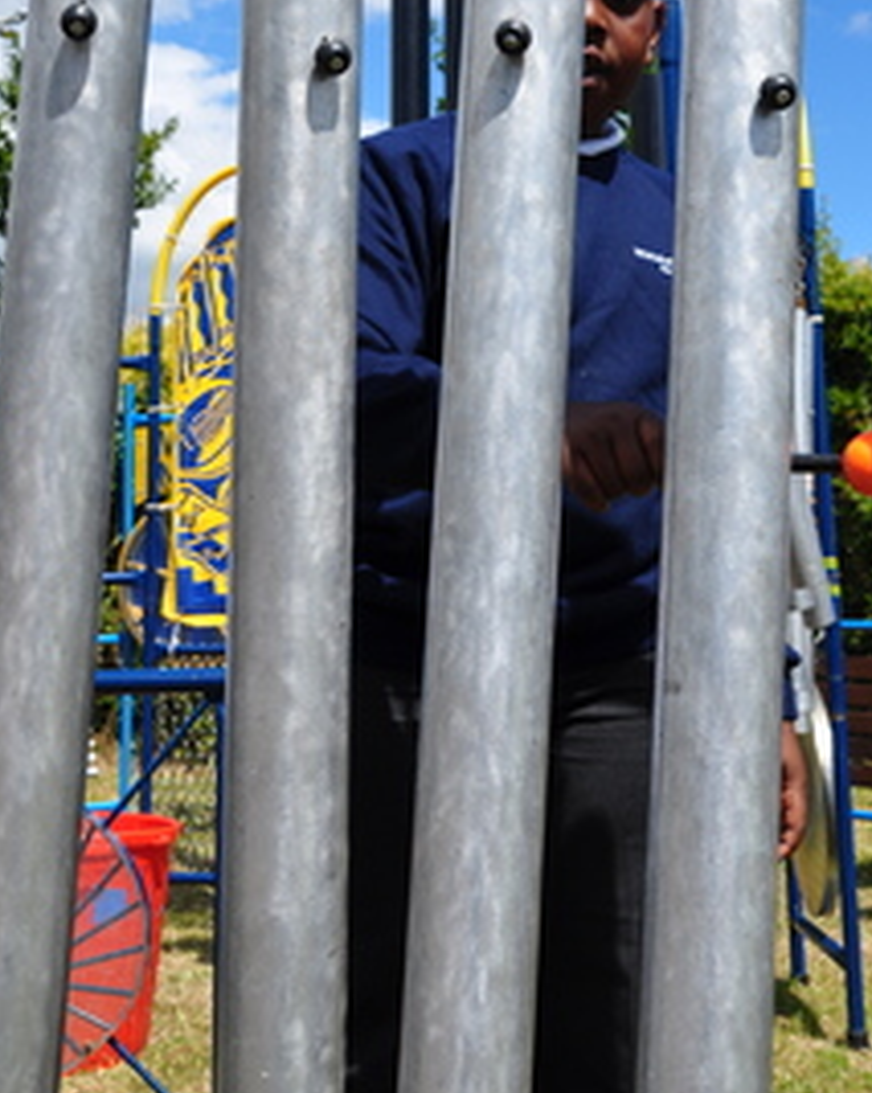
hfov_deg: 25.4
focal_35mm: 60
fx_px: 1932
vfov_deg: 30.8
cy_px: 225
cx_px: 530
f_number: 10
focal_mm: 25
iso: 200
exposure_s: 1/400
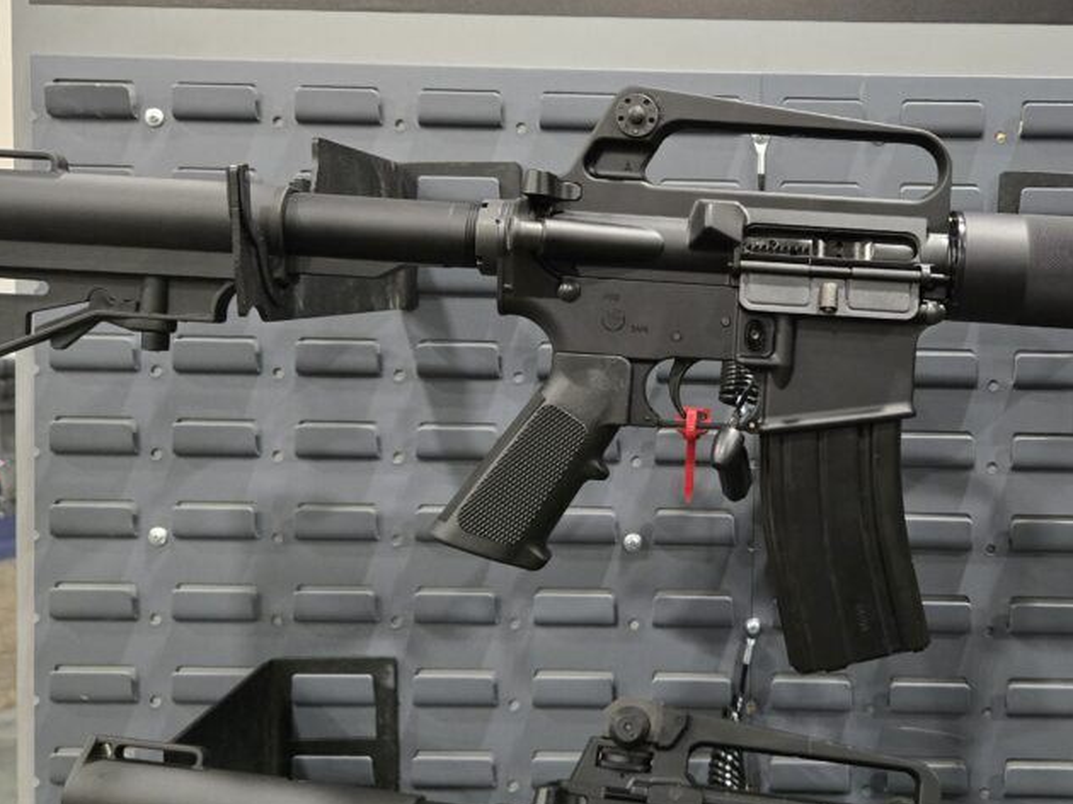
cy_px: 324
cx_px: 731
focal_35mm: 39
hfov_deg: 47.0
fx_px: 1208
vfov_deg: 36.7
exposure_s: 1/60
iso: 1250
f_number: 1.8
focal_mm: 5.4
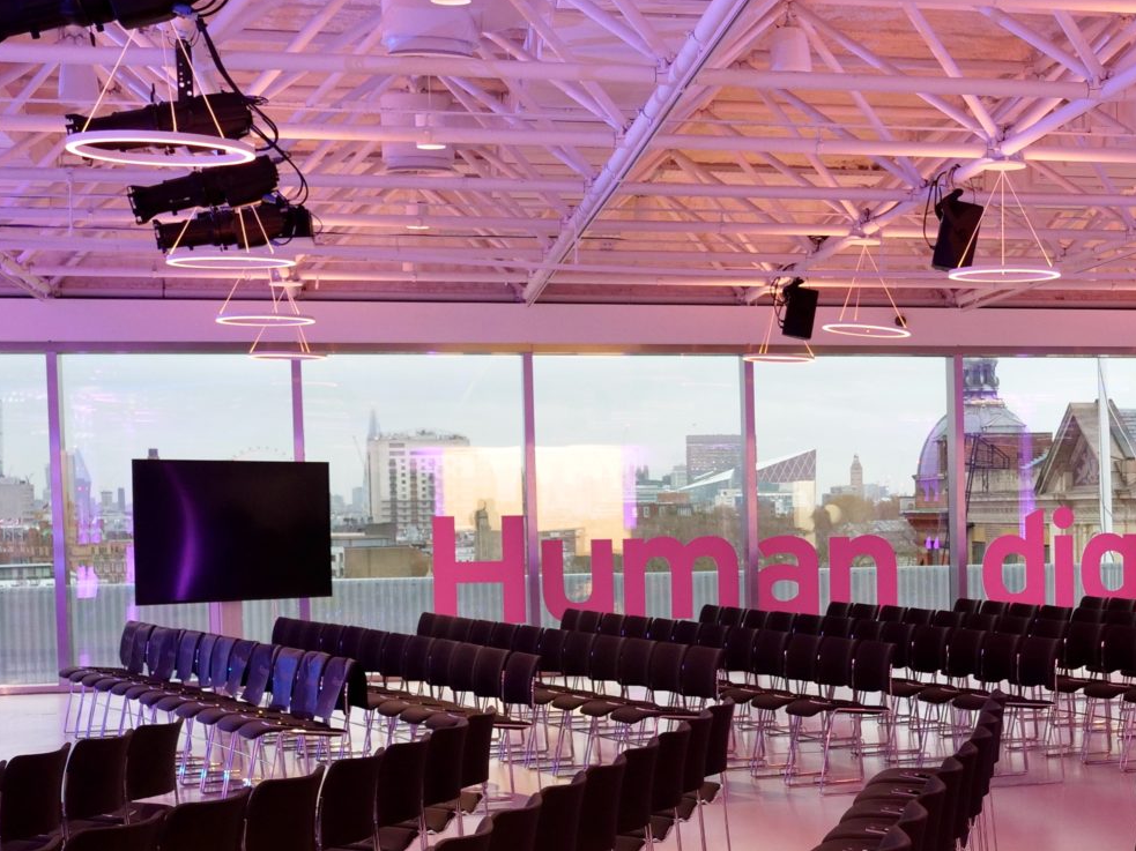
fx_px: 2461
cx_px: 1157
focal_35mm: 75
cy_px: 649
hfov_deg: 24.7
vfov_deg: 19.5
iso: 800
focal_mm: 18
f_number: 3.2
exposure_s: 1/60
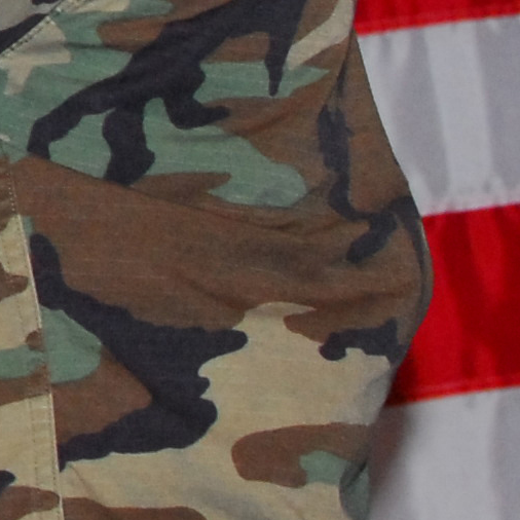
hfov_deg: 2.5
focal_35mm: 684
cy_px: -436
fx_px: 11625
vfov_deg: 2.6
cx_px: -1165
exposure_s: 1/60
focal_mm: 70
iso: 800
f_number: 7.1
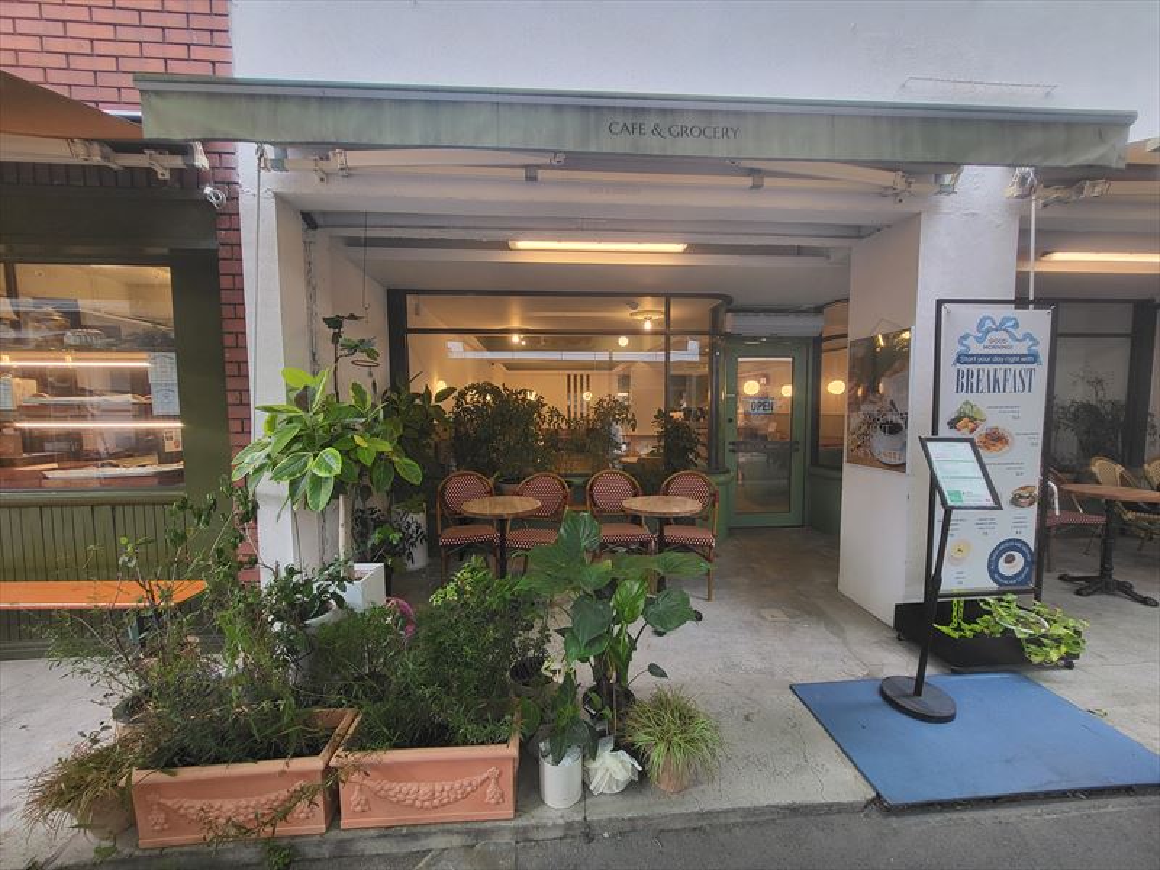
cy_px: 435
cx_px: 580
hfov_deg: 106.2
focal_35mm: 13
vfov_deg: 89.9
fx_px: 436
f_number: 2.2
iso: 64
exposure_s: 1/60
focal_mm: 1.74
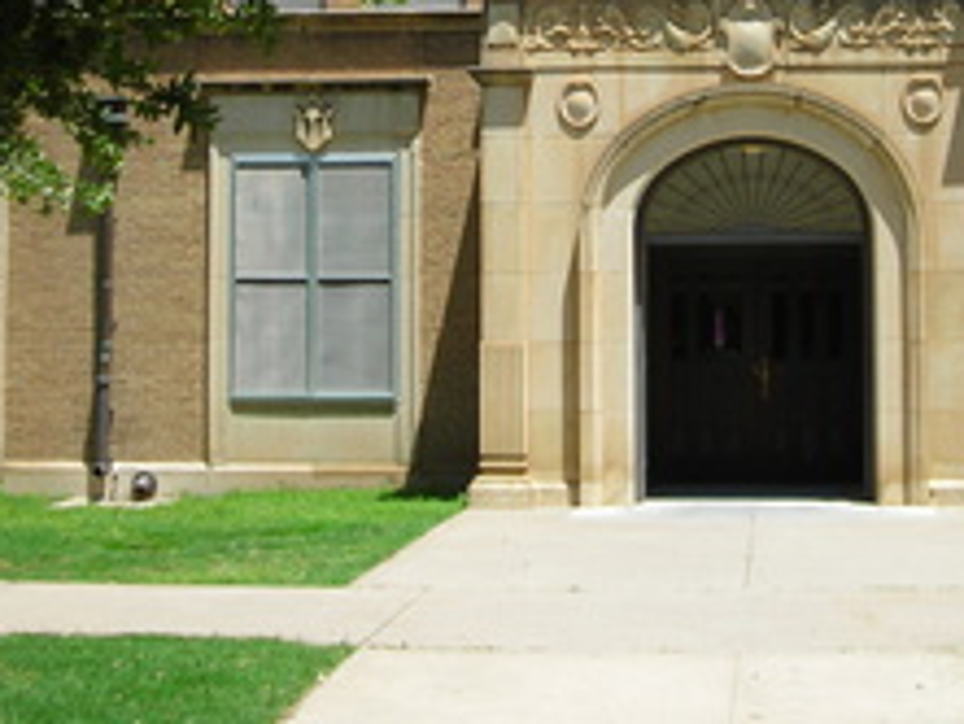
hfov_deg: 22.7
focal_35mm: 86
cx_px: 576
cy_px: 7
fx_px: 2396
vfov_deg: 16.8
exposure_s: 1/383
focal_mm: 6.3
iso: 50
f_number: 3.2
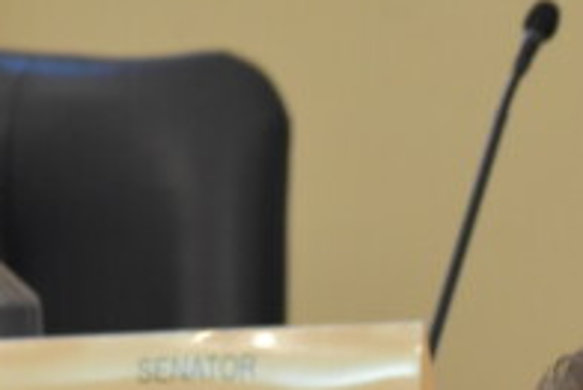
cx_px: 595
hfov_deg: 3.3
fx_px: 10112
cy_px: 713
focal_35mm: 624
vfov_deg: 2.2
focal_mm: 102
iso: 2200
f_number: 4.8
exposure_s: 1/125
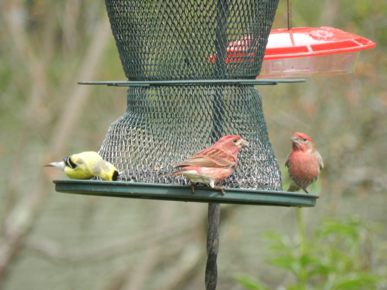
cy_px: 145
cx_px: 194
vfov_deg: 1.8
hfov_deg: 2.4
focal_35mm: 810
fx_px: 9056
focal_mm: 144
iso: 320
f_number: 5.7
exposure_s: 1/160
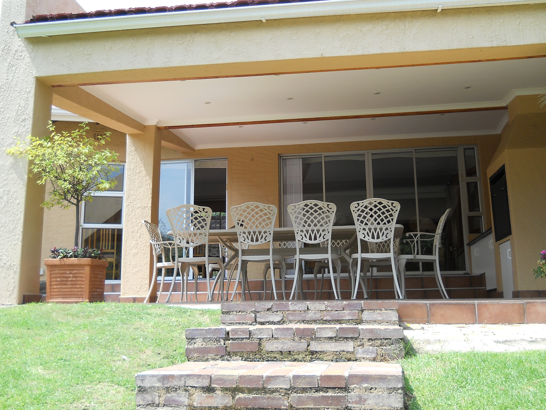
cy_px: 205
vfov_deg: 35.1
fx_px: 647
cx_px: 273
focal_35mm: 41
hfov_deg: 45.8
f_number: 3.1
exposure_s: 1/320
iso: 80
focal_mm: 6.72
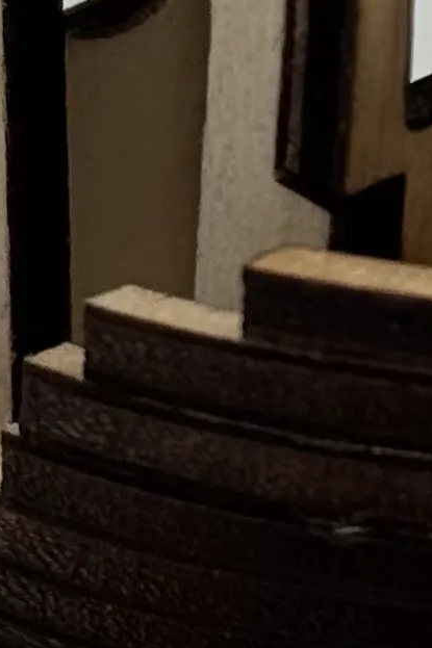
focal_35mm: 323
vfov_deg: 6.4
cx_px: 277
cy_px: 92
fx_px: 5817
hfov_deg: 4.3
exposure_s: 1/995
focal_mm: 6.76
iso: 64
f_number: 1.78
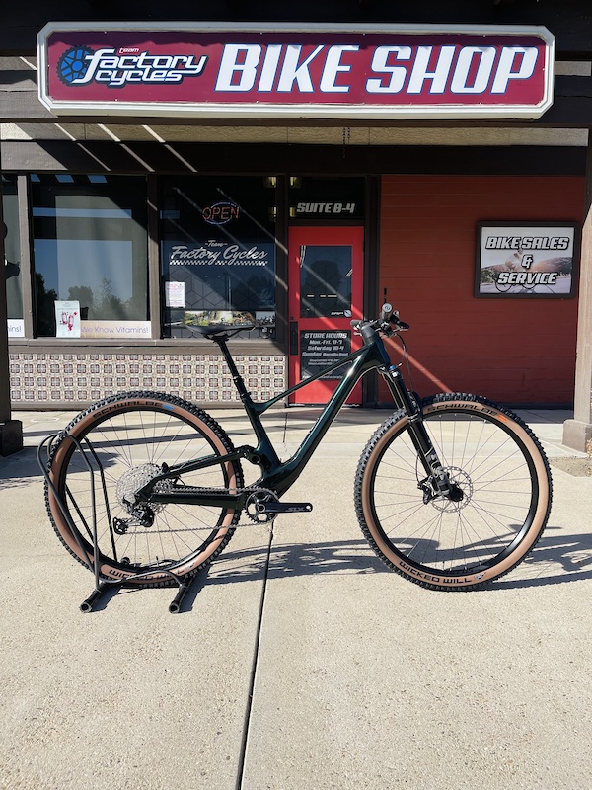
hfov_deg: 53.1
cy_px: 395
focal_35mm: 26
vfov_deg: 67.3
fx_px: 593
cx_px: 296
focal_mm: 5.1
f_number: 1.6
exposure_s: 1/4049
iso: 50
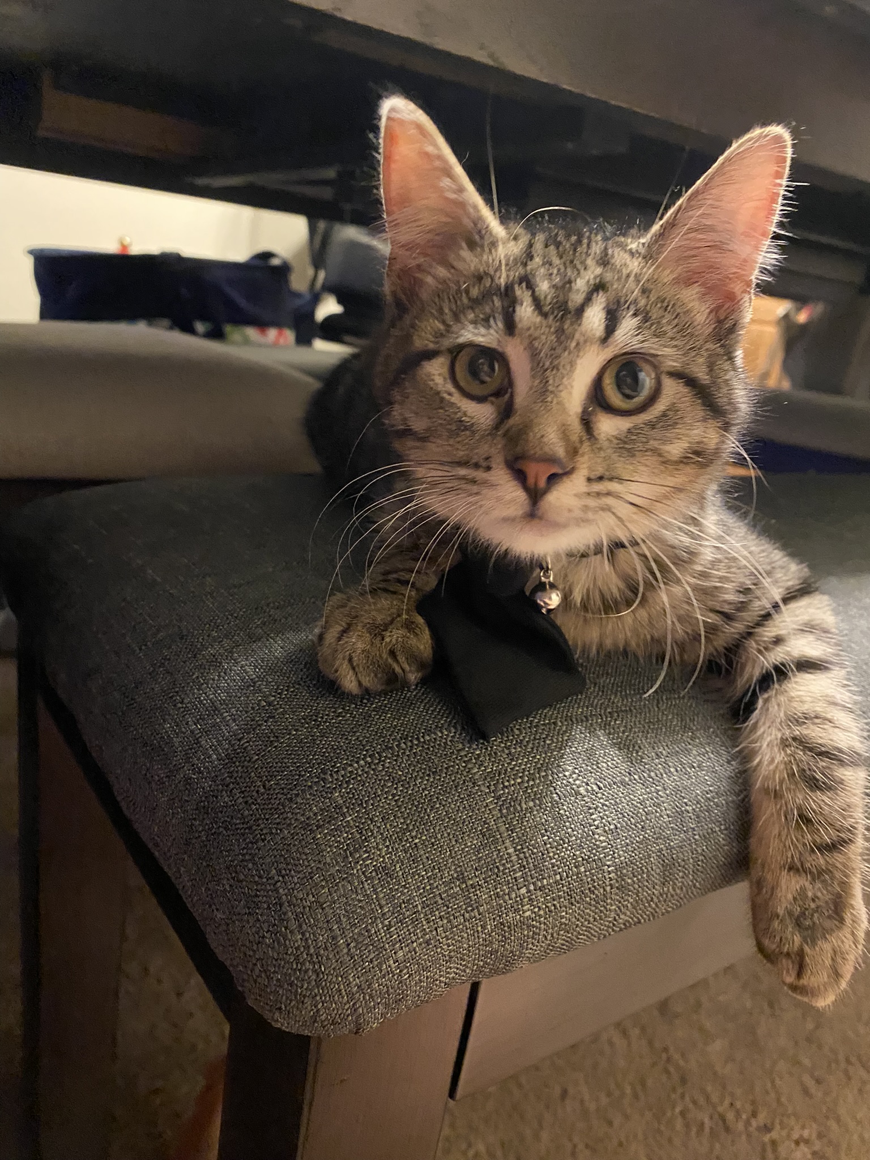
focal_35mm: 26
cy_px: 580
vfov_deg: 67.3
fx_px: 871
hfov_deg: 53.1
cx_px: 435
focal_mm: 4.25
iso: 800
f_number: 1.8
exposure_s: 1/30
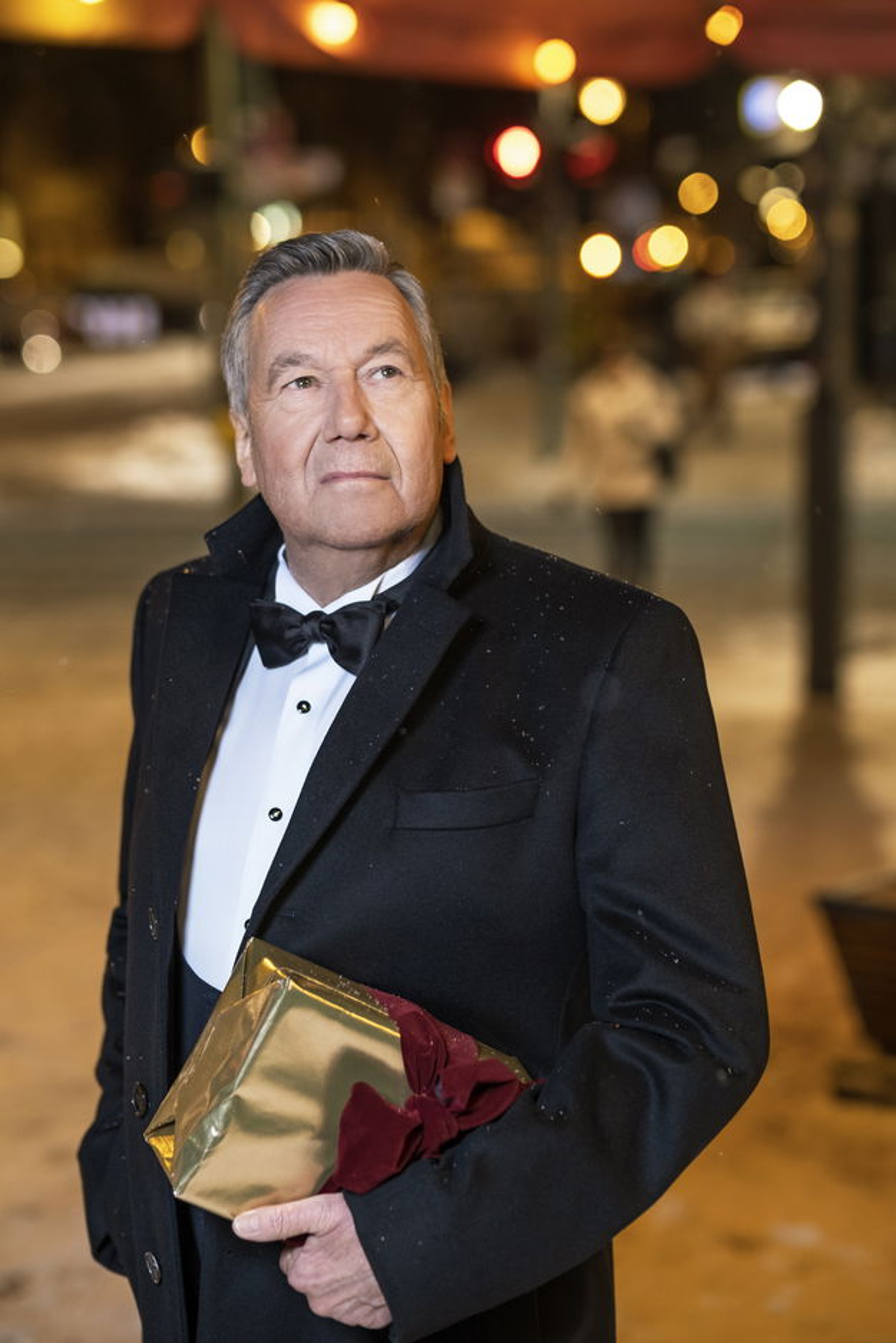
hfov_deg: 18.2
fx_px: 2799
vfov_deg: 27.0
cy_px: 672
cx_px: 448
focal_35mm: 75
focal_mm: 50
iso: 800
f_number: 1.8
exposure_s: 1/80
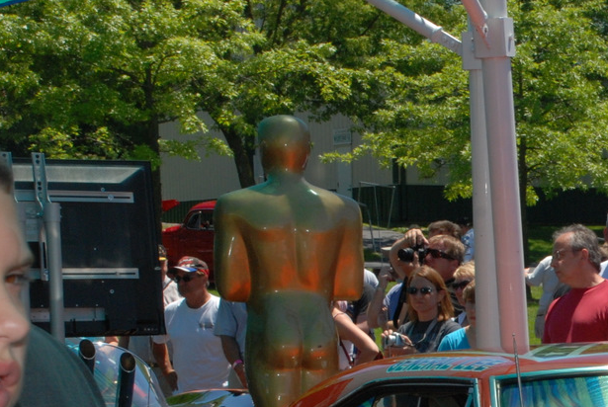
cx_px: 780
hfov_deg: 12.7
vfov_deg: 8.8
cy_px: 424
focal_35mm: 156
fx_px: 2638
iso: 400
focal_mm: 40
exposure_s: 1/200
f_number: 18
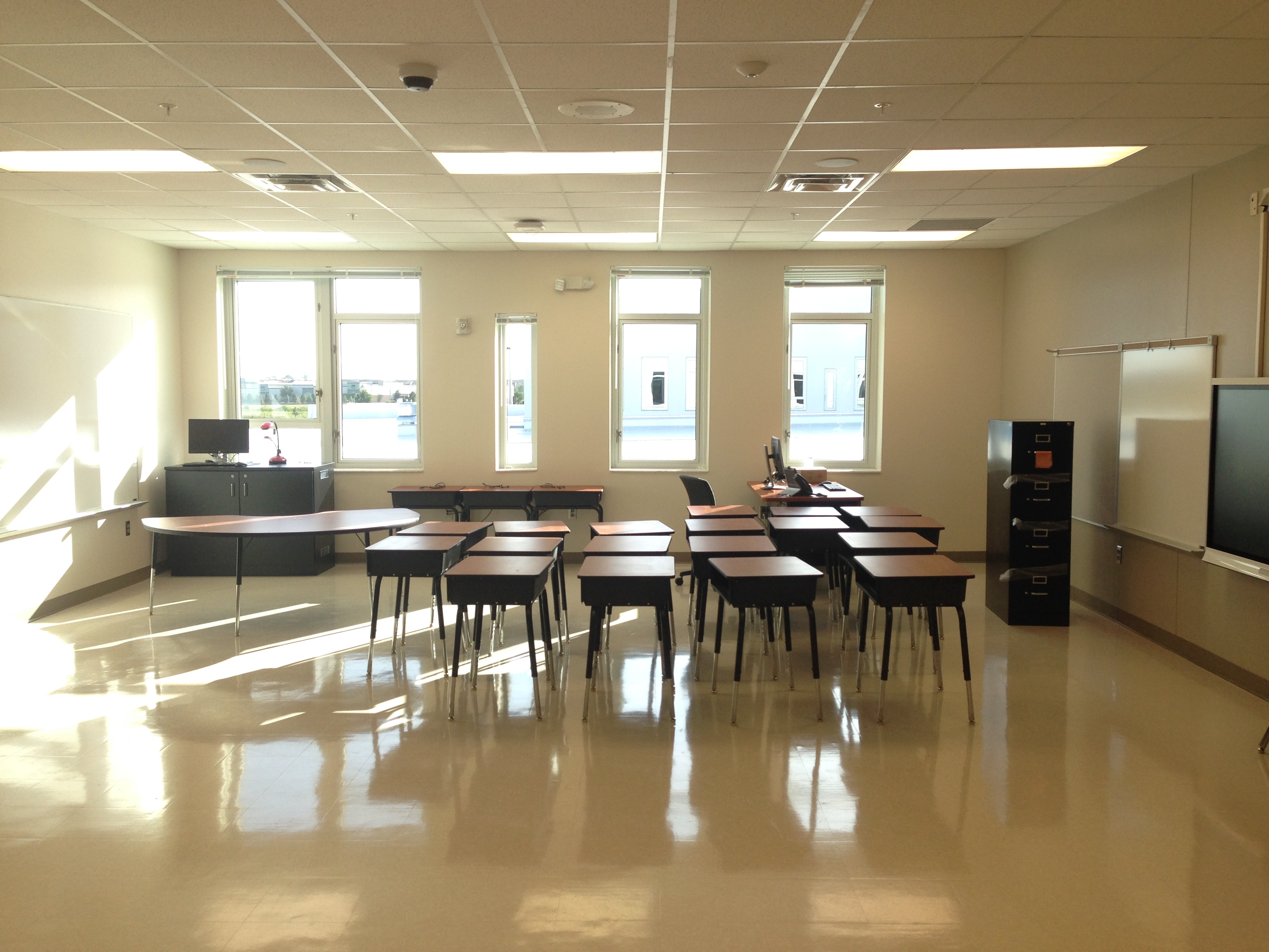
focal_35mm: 33
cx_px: 634
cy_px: 476
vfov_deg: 42.9
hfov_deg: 55.4
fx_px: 1210
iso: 50
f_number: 2.4
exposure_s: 1/127
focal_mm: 4.12
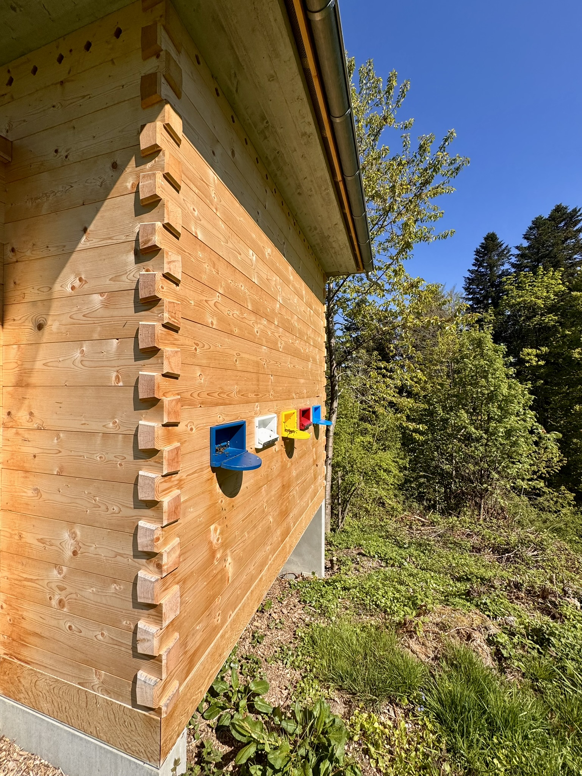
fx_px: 314
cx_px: 291
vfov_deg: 102.1
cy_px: 388
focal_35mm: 14
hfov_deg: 85.7
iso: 50
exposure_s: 1/2208
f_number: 2.2
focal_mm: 2.22
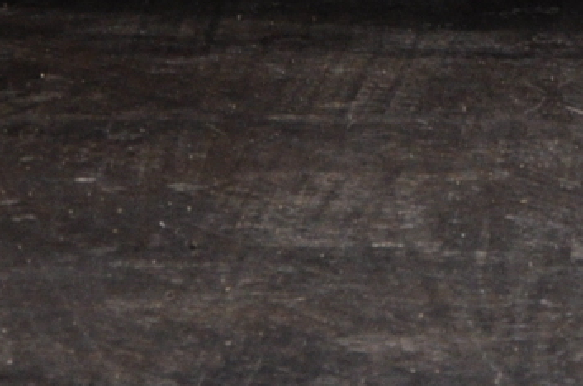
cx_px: 745
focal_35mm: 529
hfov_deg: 3.9
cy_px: -769
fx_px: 8551
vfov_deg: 2.6
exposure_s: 1/60
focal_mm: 58
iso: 500
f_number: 5
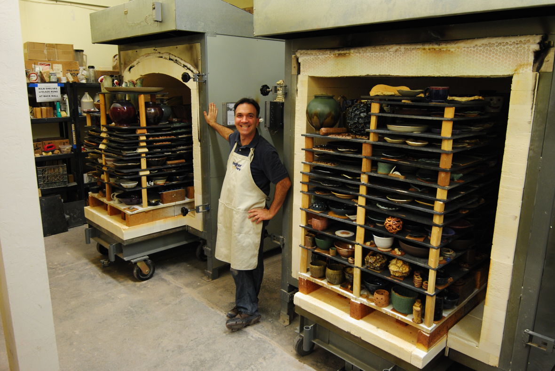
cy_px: 186
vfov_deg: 48.1
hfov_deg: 67.3
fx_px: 417
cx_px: 278
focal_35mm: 27
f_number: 4
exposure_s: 1/20
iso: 400
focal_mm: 18
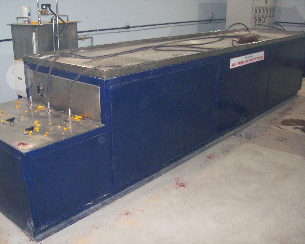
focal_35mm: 38
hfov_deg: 47.9
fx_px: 343
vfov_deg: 39.2
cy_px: 122
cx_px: 144
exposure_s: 1/64
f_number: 2.7
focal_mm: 6
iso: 200
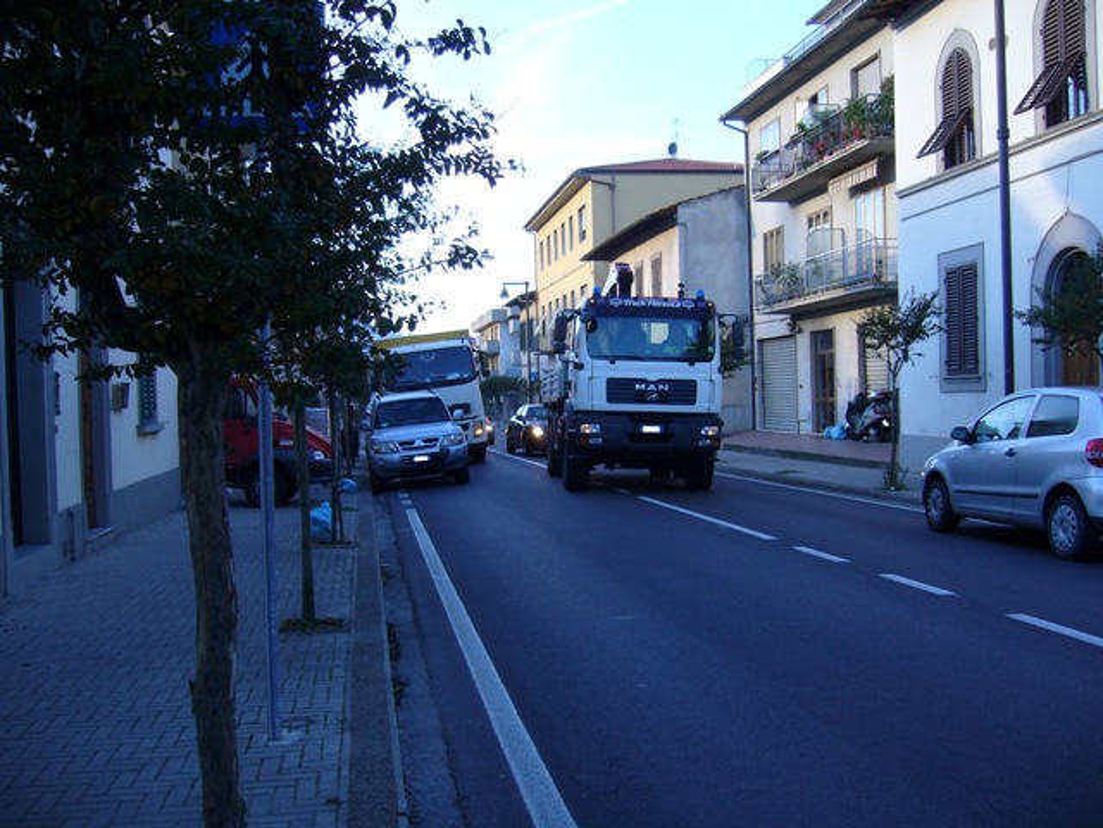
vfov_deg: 40.7
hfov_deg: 52.6
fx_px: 1115
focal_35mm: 35
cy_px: 414
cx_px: 552
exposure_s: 1/125
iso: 80
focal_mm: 5.8
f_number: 2.8
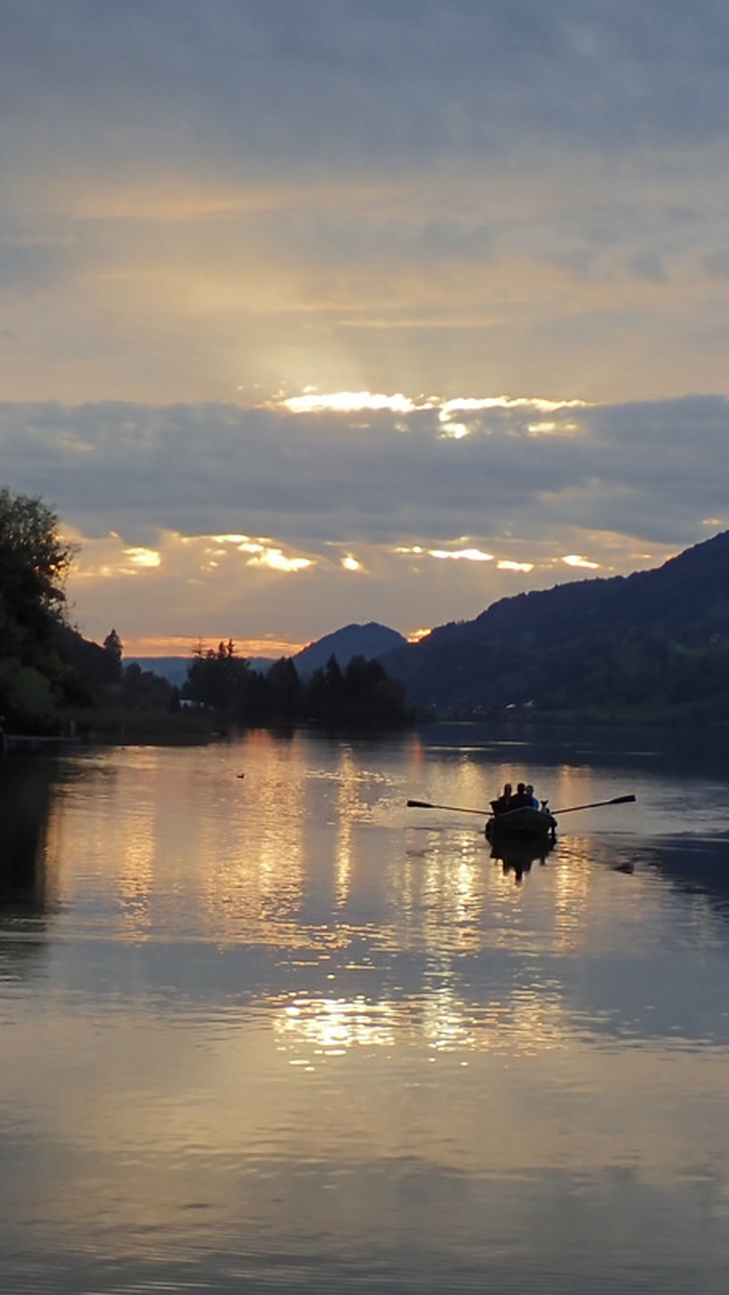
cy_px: 791
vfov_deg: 22.4
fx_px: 3265
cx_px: 346
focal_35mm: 95
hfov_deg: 12.7
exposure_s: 1/160
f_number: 3.2
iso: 100
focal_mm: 8.99
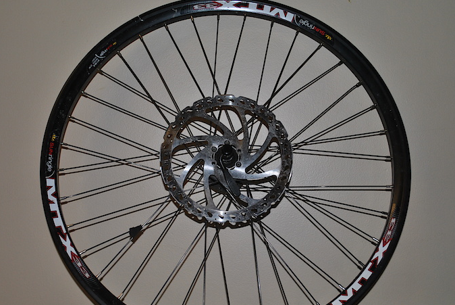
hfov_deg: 35.0
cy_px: 170
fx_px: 721
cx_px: 217
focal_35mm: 57
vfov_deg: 23.8
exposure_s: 1/60
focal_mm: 32
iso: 200
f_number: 4.8
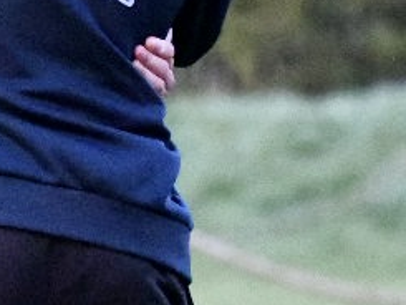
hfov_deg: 1.6
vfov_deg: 1.2
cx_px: -240
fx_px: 14914
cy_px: 222
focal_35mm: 1271
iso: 25600
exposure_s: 1/500
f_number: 6.3
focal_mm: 200
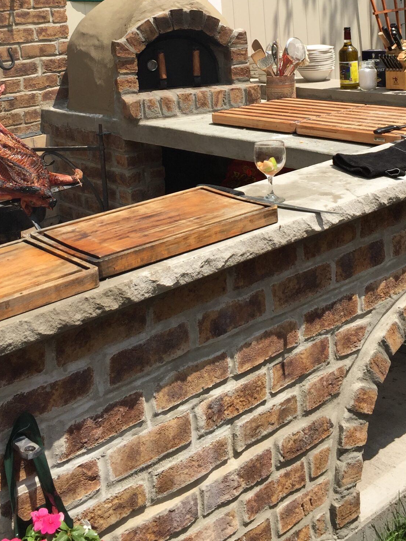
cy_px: 95
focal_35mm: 50
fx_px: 782
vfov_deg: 36.7
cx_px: 194
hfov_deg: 29.1
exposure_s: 1/2198
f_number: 2.2
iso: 32
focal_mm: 4.15
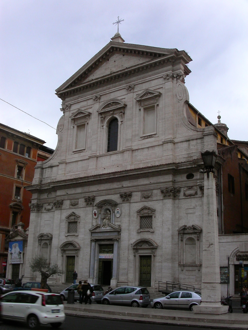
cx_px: 124
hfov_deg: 37.7
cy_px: 165
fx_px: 363
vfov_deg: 49.0
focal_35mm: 38
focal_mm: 7.8
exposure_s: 1/60
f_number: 8
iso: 100
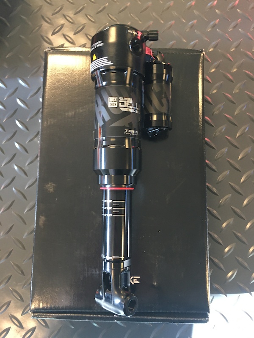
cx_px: 127
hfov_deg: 48.2
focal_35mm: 29
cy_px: 169
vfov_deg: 61.7
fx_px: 284
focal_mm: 4.15
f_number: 2.2
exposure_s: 1/30
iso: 125
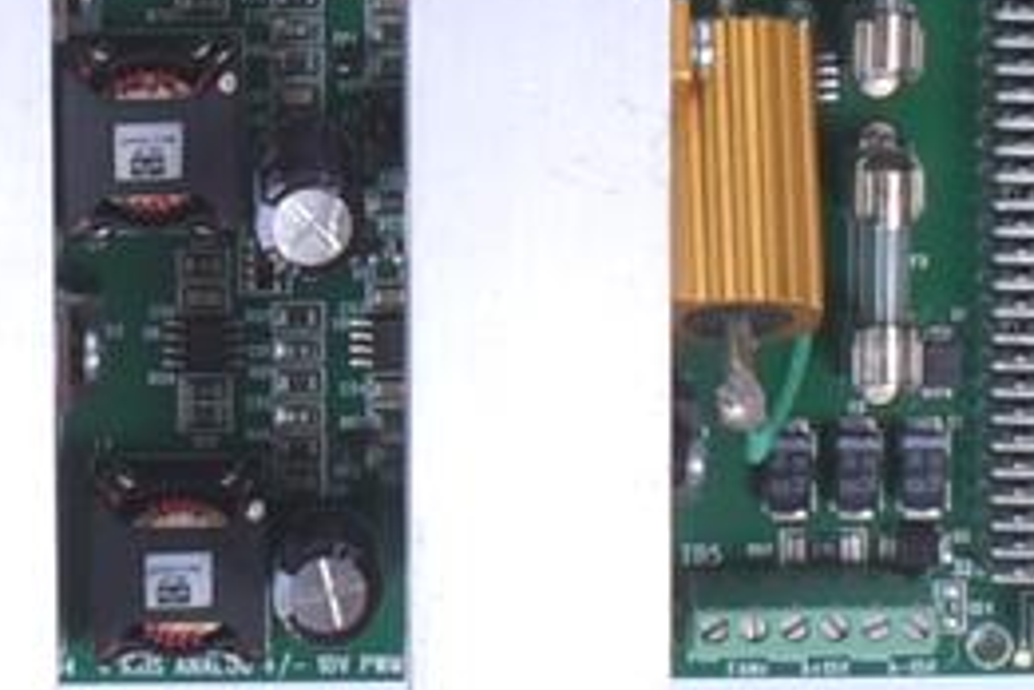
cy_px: 163
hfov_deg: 31.5
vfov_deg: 21.7
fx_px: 1781
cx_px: 206
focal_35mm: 62
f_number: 16
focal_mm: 18
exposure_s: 1/200
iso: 200
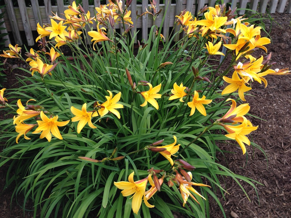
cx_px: 146
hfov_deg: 55.4
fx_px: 277
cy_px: 109
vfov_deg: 42.9
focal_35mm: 33
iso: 50
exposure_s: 1/459
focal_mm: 4.12
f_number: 2.4
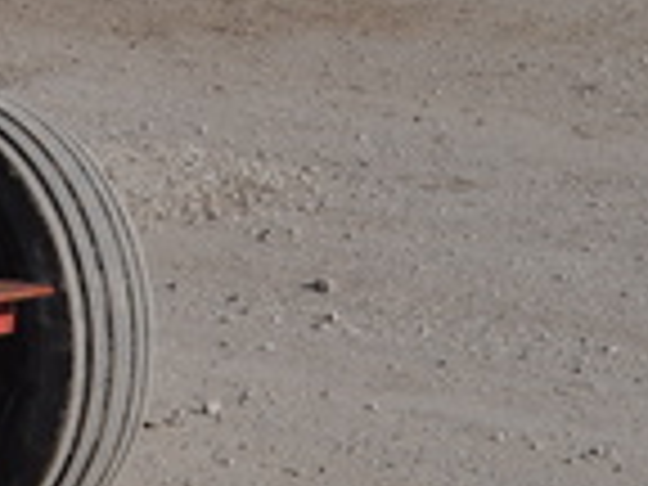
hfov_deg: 8.1
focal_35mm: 231
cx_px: -693
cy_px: -230
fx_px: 4324
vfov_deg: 6.4
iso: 200
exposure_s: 1/640
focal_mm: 32
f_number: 13
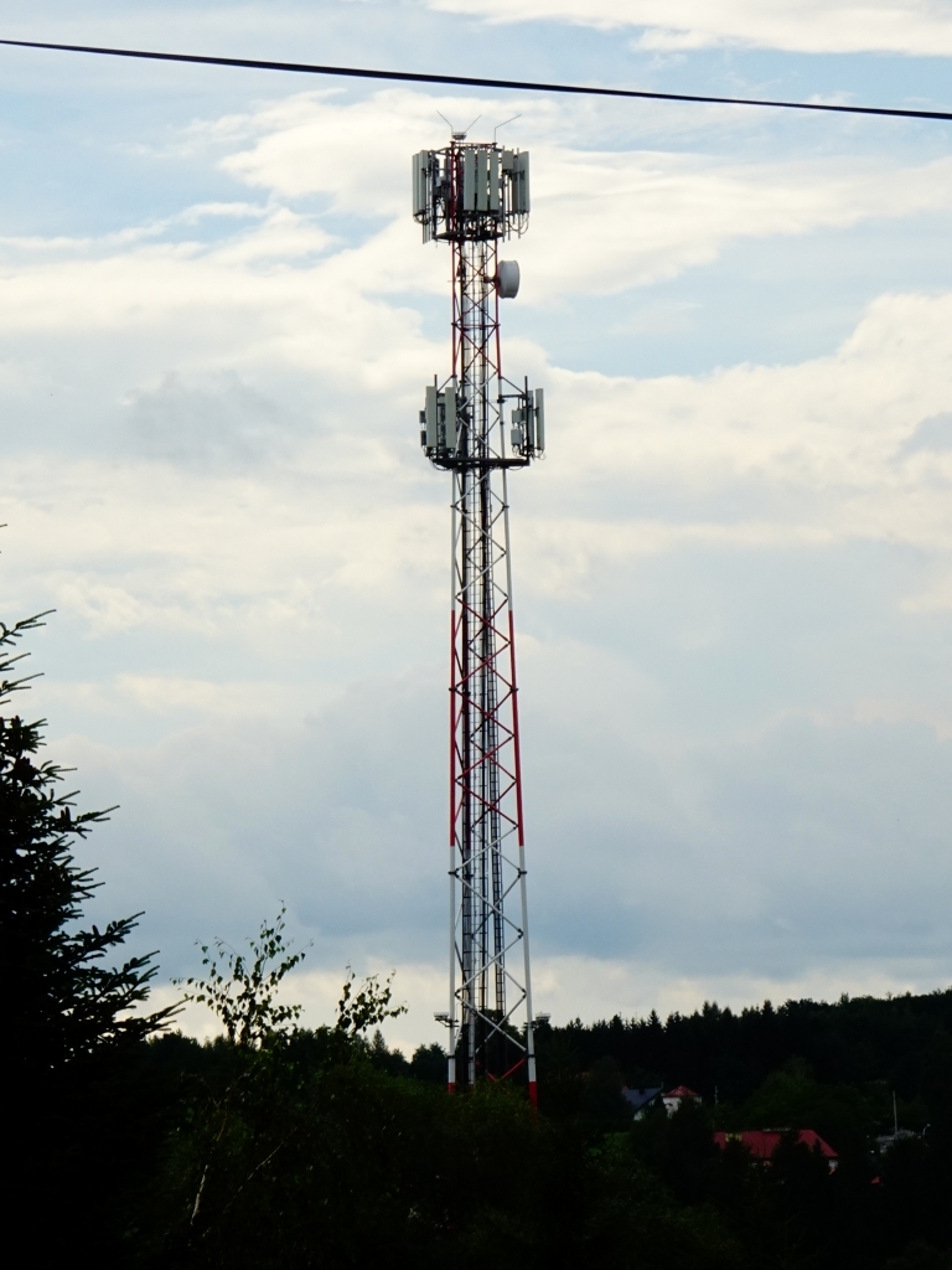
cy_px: 635
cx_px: 476
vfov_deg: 10.3
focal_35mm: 192
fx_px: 7040
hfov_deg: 7.7
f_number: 5.6
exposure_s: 1/400
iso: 80
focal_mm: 30.31
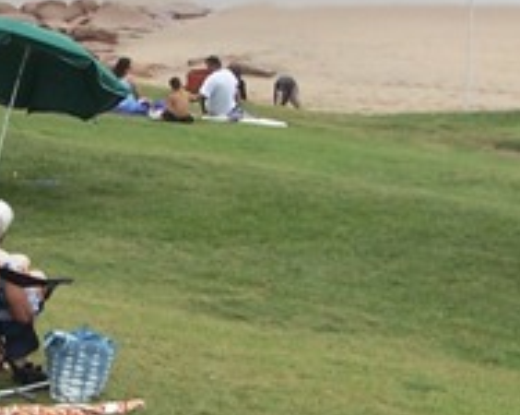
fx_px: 2429
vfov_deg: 9.8
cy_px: 205
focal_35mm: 158
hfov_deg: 12.1
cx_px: 55
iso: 80
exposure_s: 1/750
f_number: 4
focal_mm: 6.3
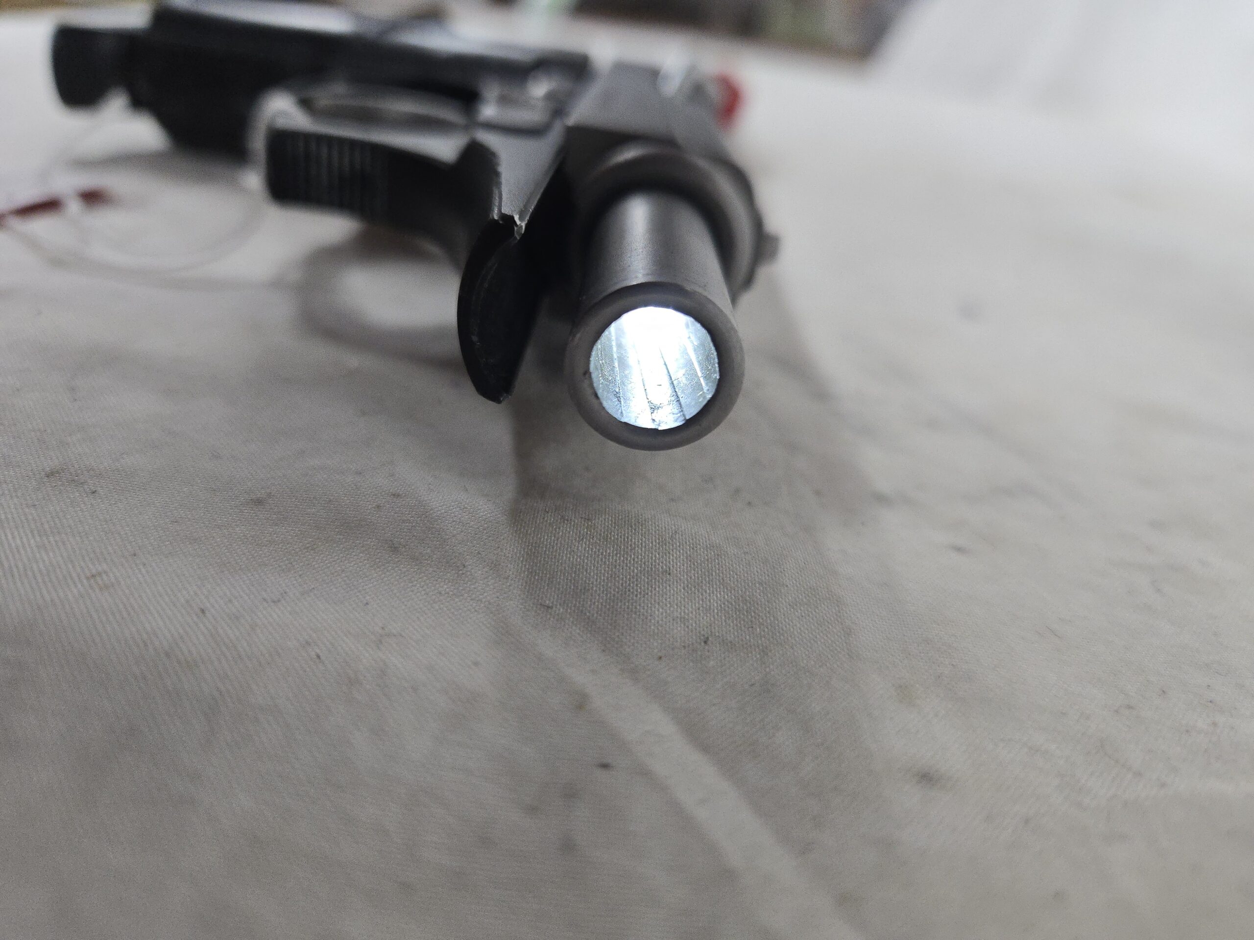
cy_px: 470
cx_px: 627
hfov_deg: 73.9
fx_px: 833
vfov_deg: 58.9
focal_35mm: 23
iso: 250
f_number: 1.8
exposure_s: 1/120
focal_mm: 5.4
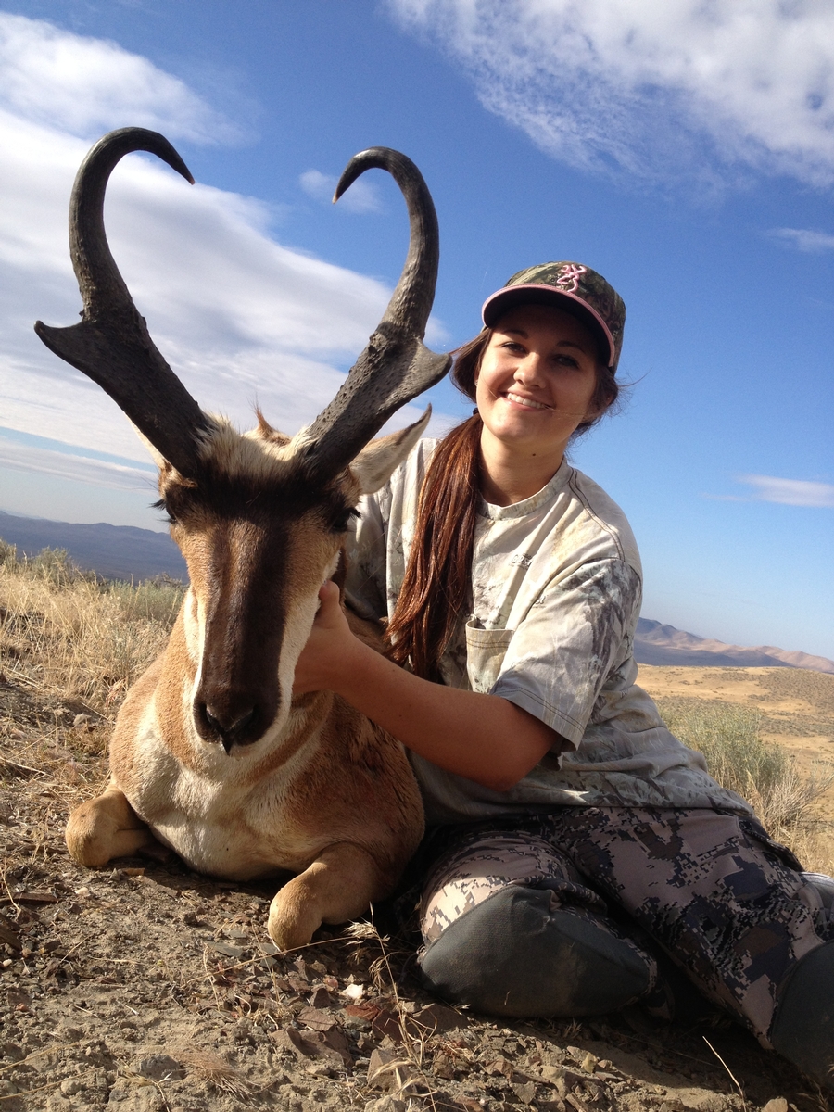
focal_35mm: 35
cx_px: 417
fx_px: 1124
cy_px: 556
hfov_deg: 40.7
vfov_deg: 52.6
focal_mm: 4.28
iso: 50
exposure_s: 1/1330
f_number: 2.4
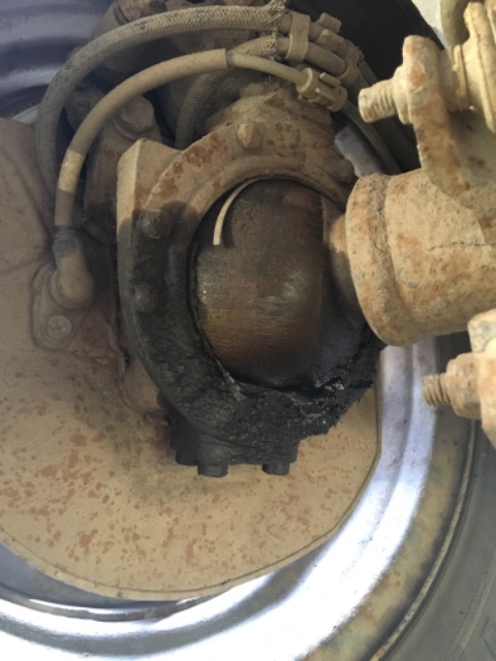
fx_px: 554
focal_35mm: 29
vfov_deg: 61.7
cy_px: 330
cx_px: 248
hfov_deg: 48.2
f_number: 2.2
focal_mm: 4.15
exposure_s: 1/17
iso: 250
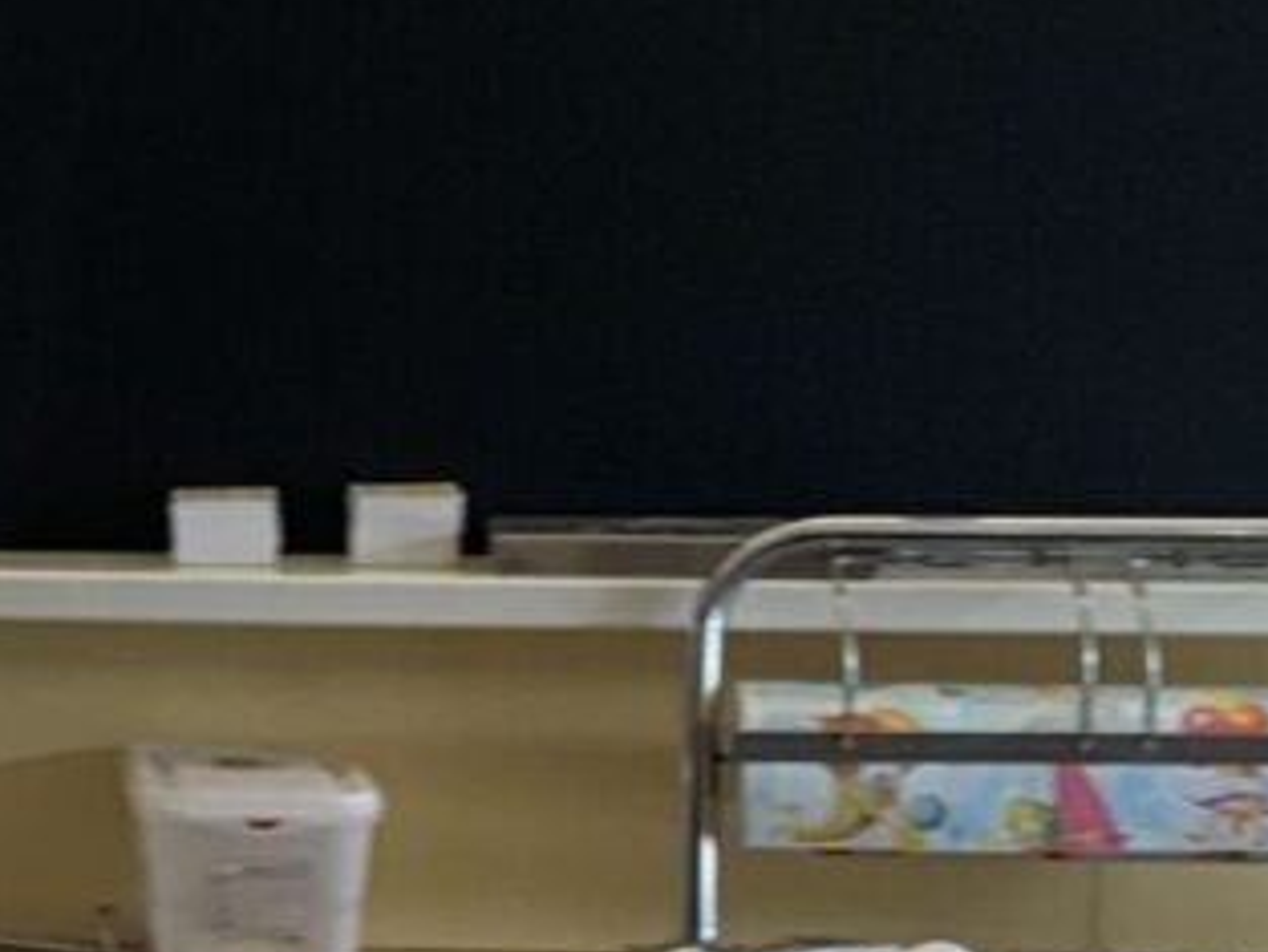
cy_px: 681
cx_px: -664
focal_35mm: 170
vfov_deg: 8.7
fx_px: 6230
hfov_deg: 11.1
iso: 64
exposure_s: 1/50
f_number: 1.8
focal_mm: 4.25
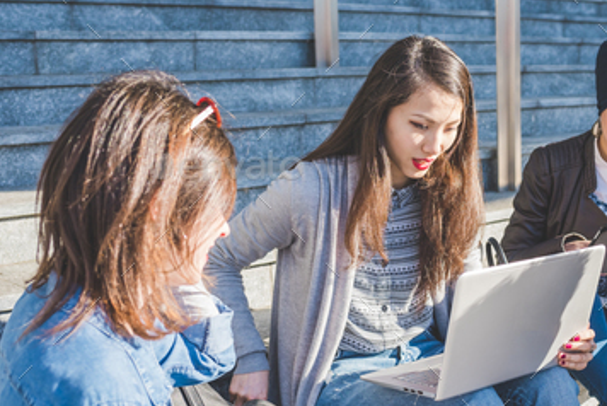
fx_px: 979
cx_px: 477
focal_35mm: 58
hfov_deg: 33.5
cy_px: 247
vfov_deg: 23.4
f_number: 4
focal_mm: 35
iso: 250
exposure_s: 1/800
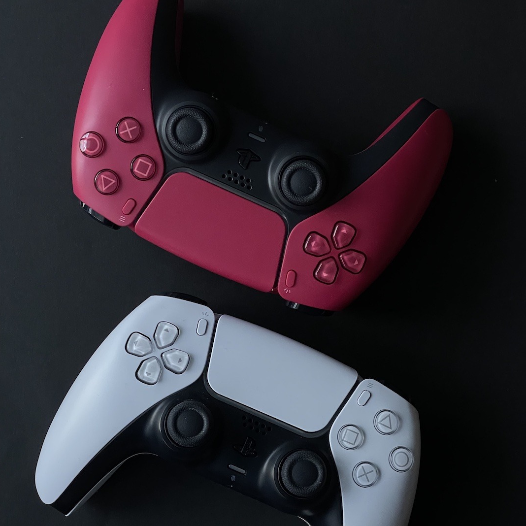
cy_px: 313
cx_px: 264
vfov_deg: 27.7
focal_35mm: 62
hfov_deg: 27.7
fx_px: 1066
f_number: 2
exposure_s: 1/60
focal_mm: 6
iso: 500
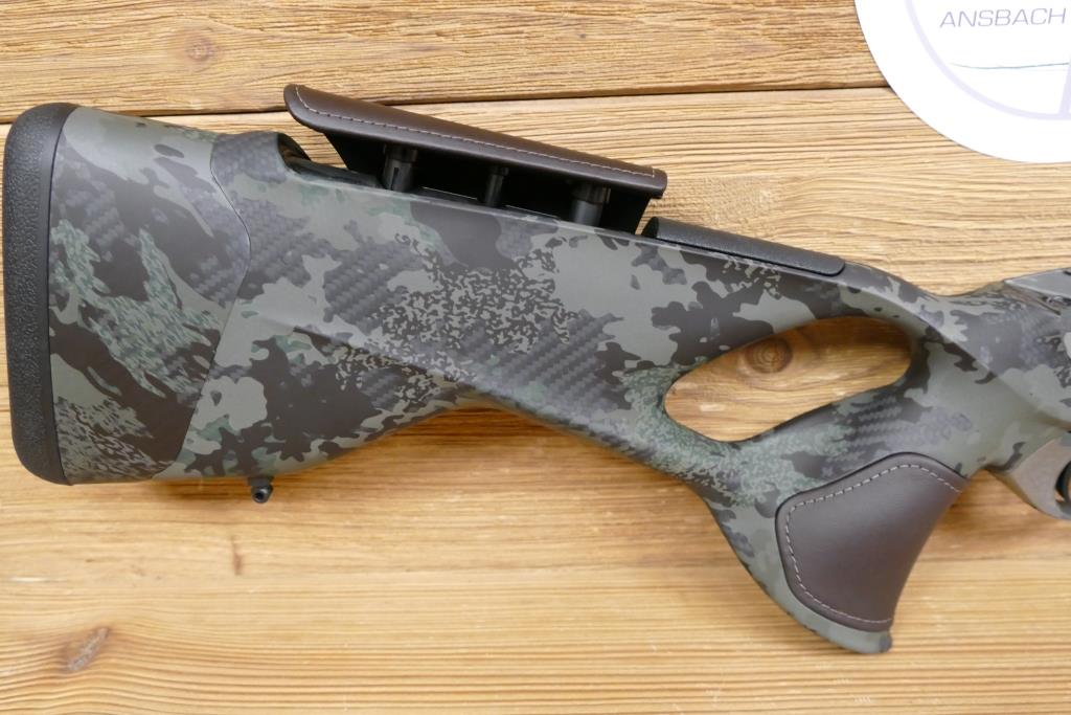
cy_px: 358
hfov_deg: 61.9
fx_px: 893
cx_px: 536
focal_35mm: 30
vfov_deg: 43.6
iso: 1600
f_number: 3
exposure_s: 1/80
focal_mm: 10.85
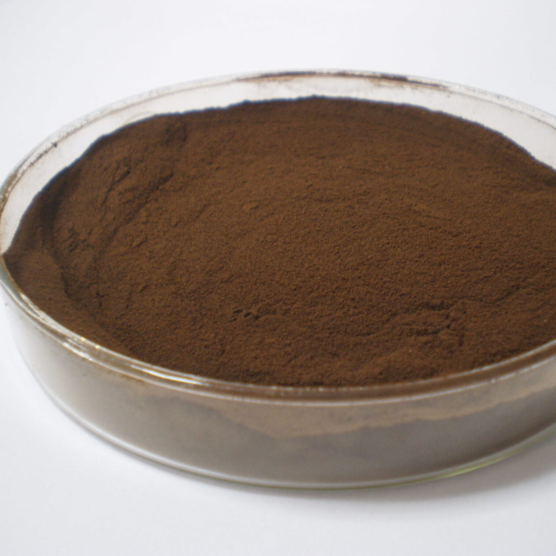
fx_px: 909
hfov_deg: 33.9
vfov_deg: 34.0
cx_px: 328
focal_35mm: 50
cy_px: 278
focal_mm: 7.4
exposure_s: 1/4
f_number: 3.5
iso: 125
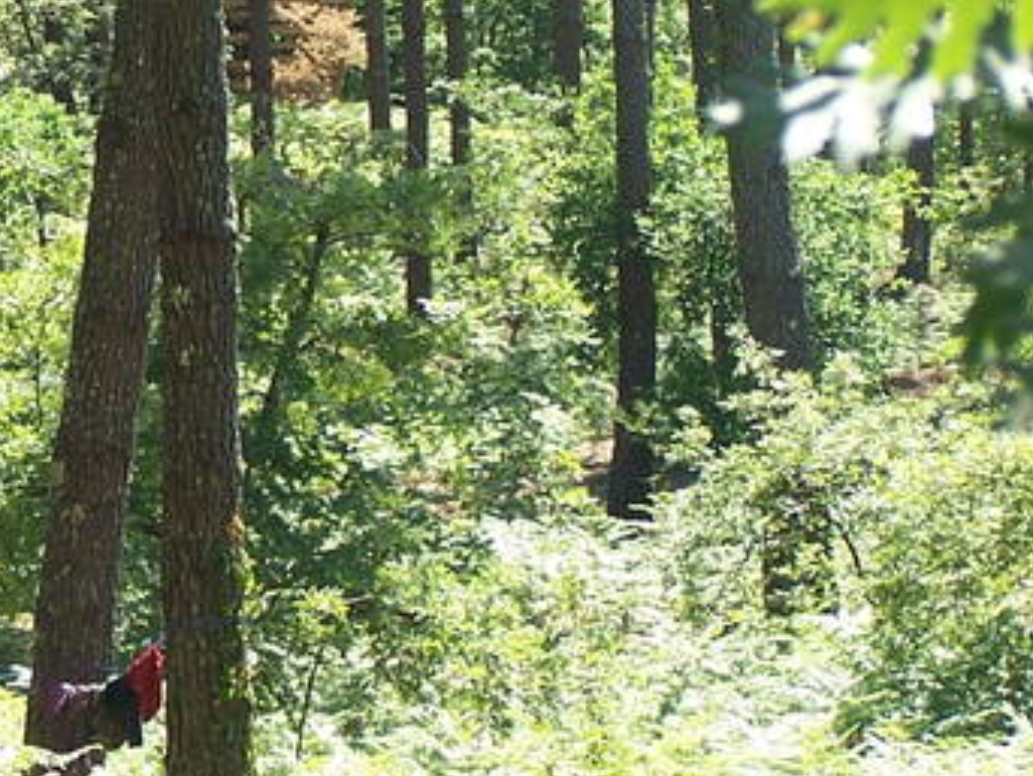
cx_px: -69
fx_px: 10452
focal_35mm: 350
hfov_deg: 5.6
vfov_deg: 4.2
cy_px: -24
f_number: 3.2
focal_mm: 19.4
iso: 80
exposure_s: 1/250
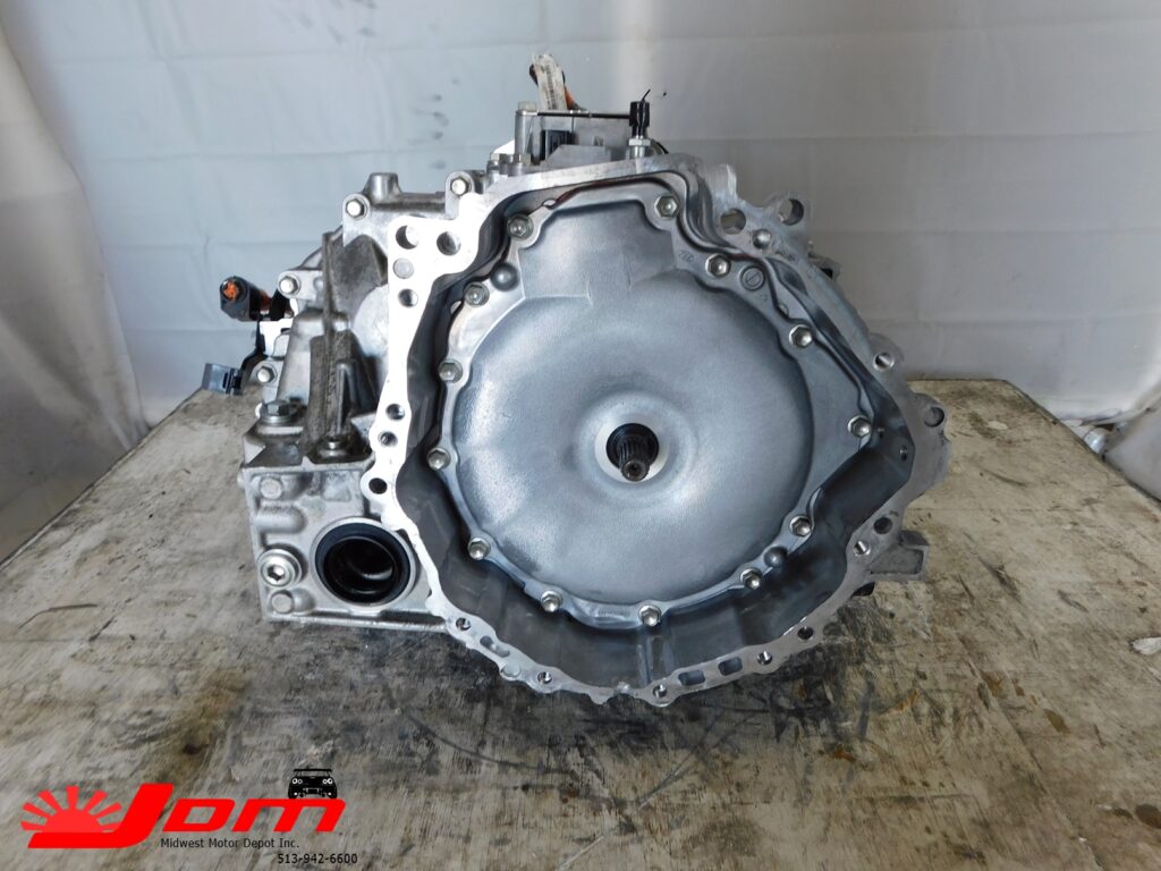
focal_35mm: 23
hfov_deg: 73.9
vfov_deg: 58.9
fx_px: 771
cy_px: 436
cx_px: 580
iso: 140
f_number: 3
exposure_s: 1/30
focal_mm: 4
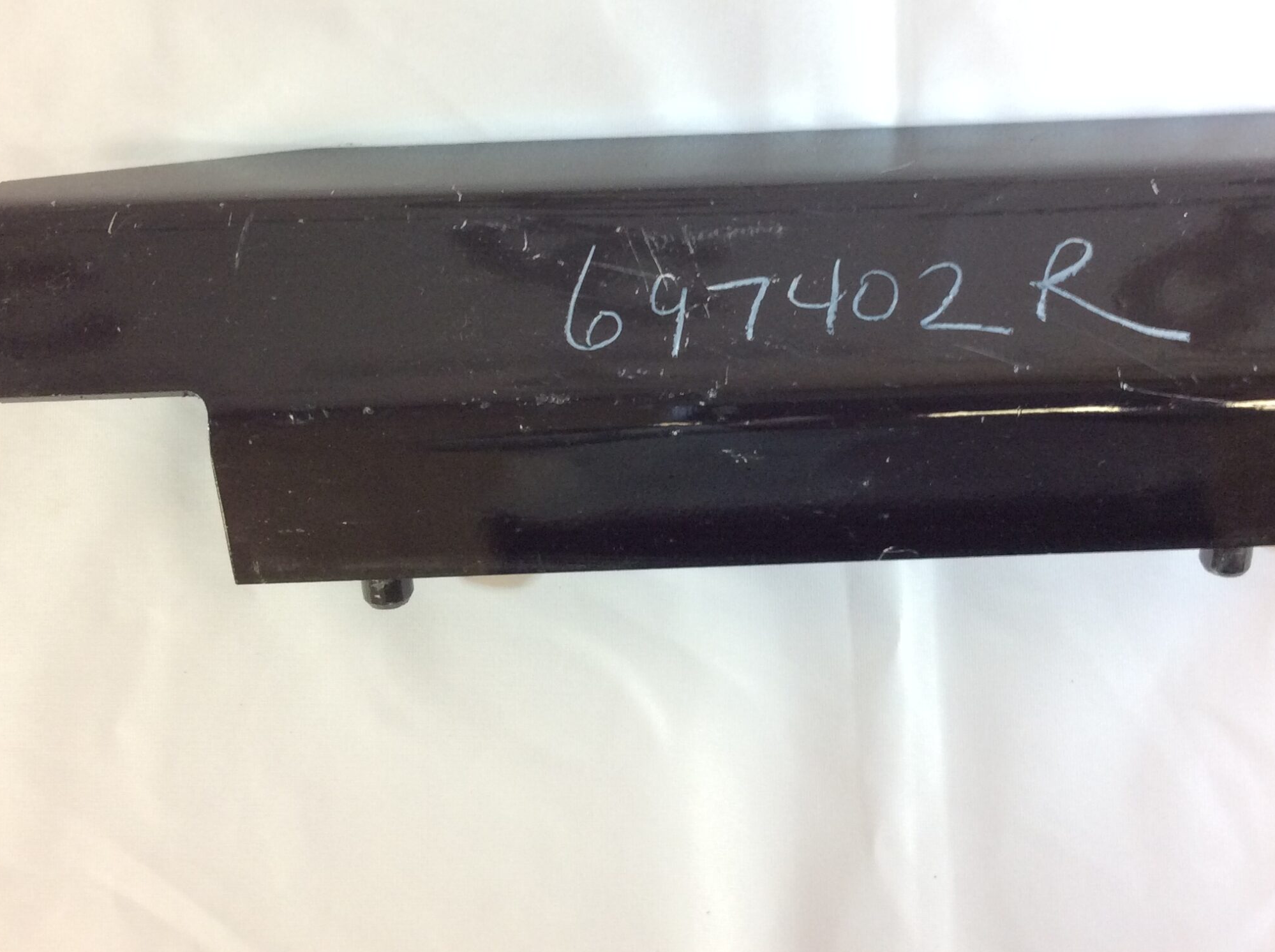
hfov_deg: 45.7
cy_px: 345
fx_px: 1508
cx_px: 718
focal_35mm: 41
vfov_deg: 34.8
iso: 100
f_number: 2.4
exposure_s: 1/24
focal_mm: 3.3
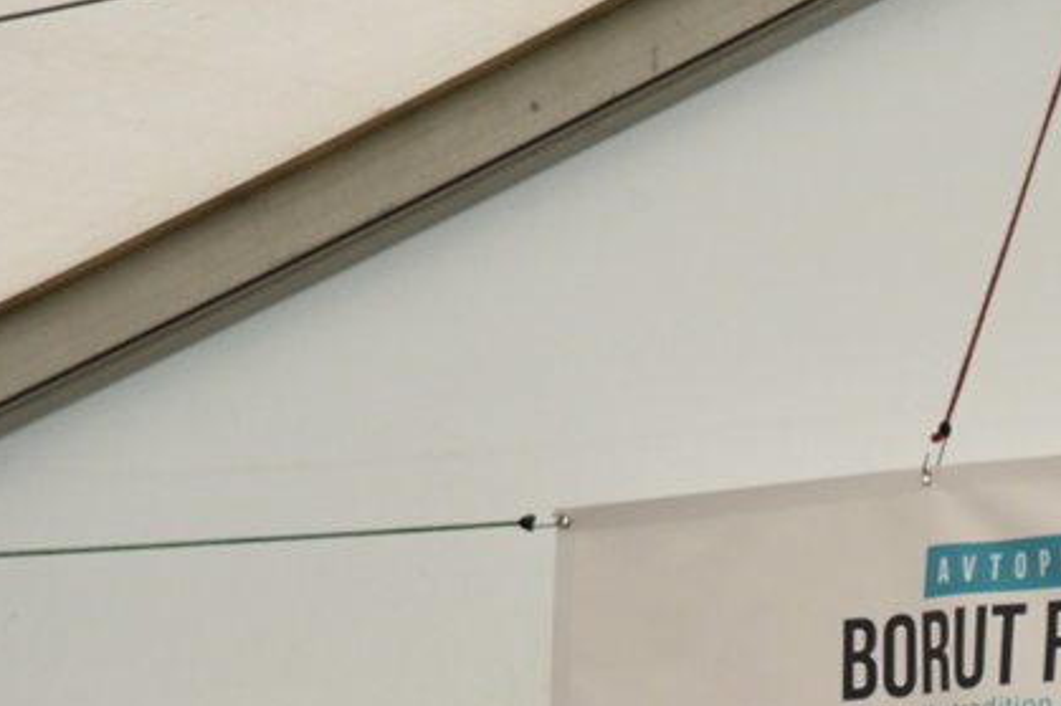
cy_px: 840
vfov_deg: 4.0
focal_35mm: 344
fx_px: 10134
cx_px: 1466
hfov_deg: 5.9
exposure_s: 1/250
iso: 400
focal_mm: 120
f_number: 8
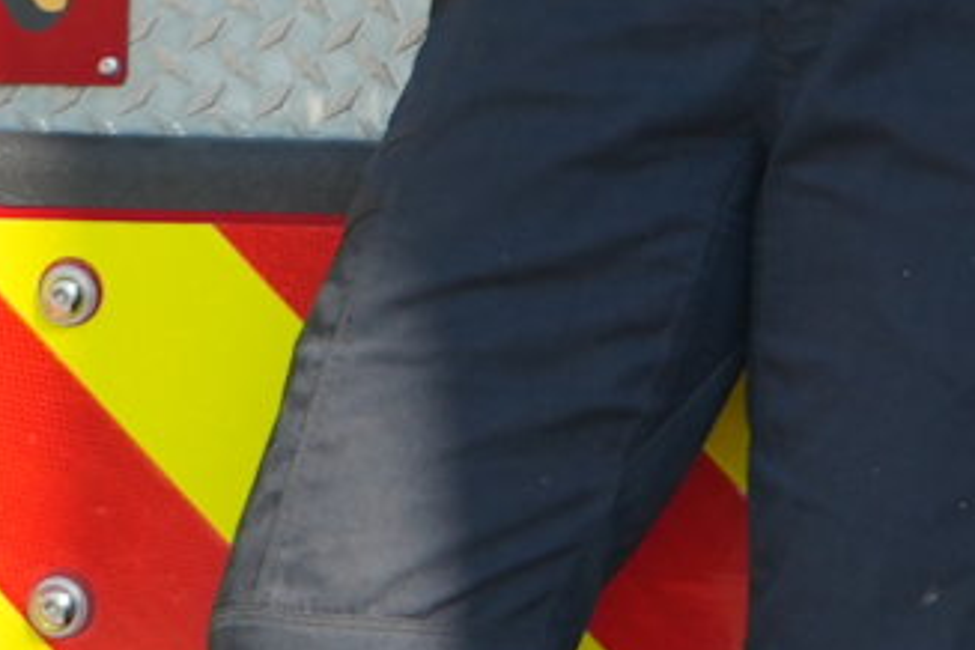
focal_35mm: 263
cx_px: 21
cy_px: -972
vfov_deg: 5.1
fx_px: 7122
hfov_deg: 7.8
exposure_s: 1/200
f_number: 4
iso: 125
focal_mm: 42
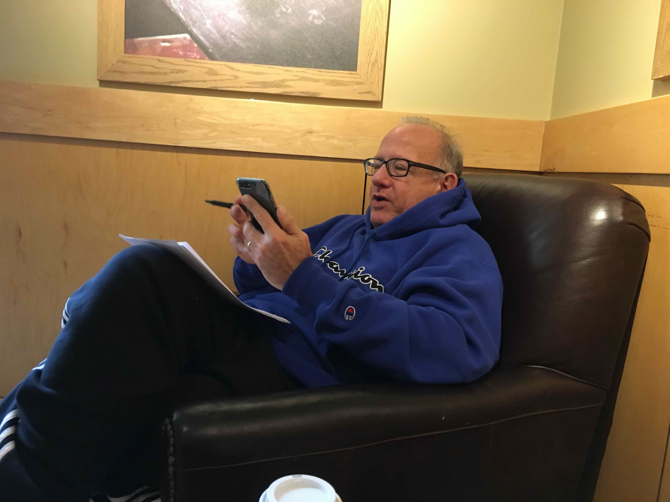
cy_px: 251
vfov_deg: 48.2
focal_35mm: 29
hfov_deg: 61.7
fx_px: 561
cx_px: 335
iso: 200
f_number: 2.2
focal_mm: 4.15
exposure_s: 1/15
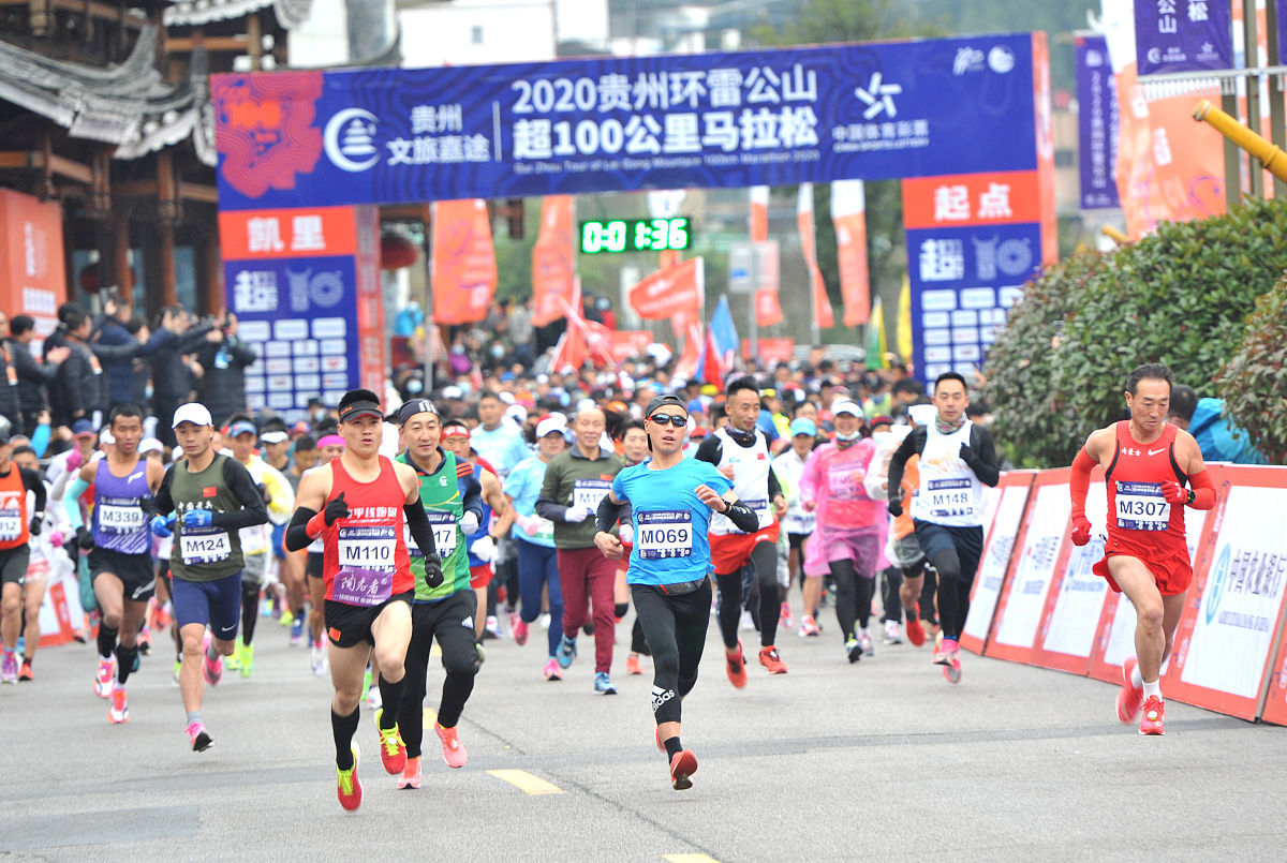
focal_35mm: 170
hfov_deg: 12.1
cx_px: 644
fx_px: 6089
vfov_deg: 8.1
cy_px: 432
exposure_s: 1/200
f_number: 3.5
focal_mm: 170
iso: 640
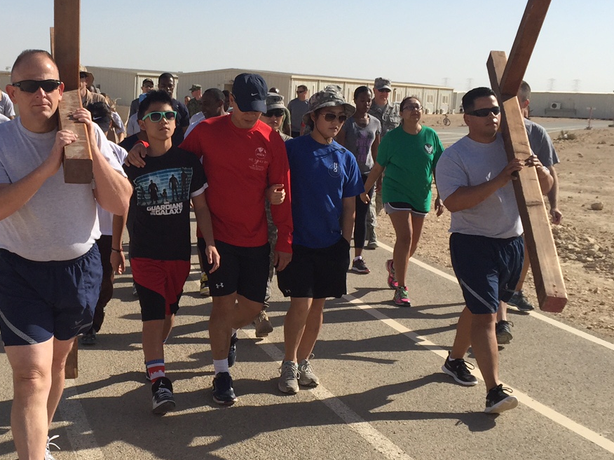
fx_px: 958
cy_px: 264
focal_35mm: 54
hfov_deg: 34.8
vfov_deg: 27.0
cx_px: 158
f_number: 2.2
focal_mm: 4.15
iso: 32
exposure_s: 1/2825
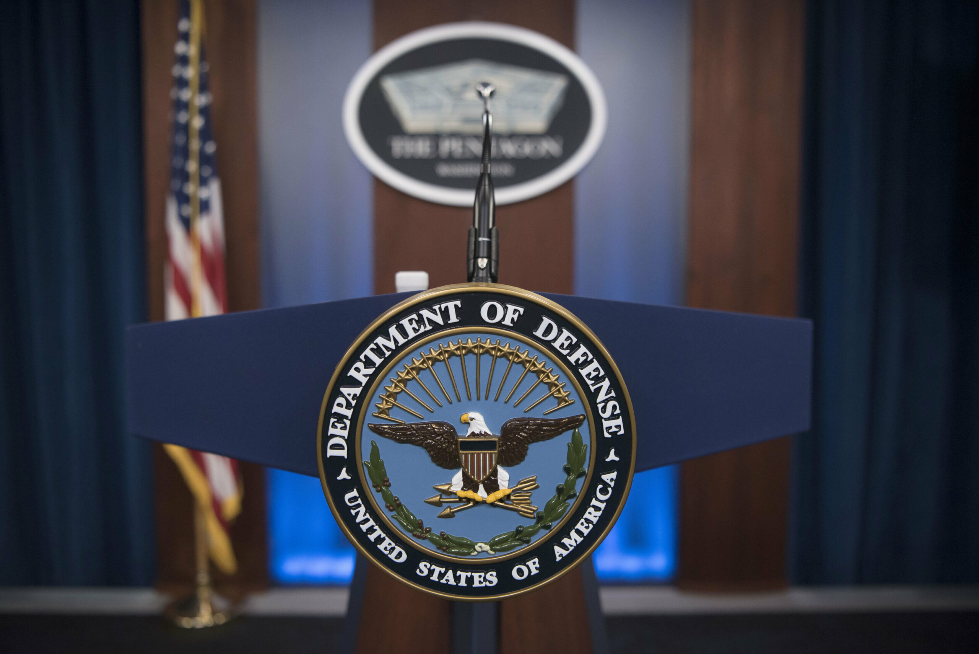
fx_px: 816
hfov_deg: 61.9
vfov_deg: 43.6
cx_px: 490
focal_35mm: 30
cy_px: 327
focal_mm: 30
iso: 2500
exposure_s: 1/800
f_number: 2.8
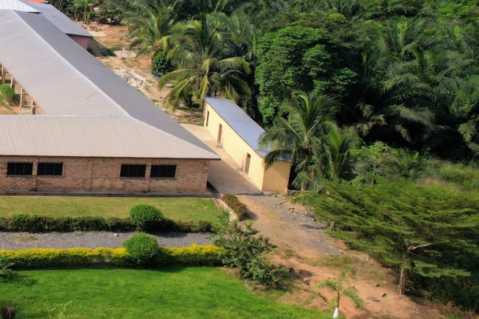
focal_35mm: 69
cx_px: -244
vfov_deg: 19.6
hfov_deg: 23.4
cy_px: 89
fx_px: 918
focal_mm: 8.38
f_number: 2.8
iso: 130
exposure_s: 1/2500
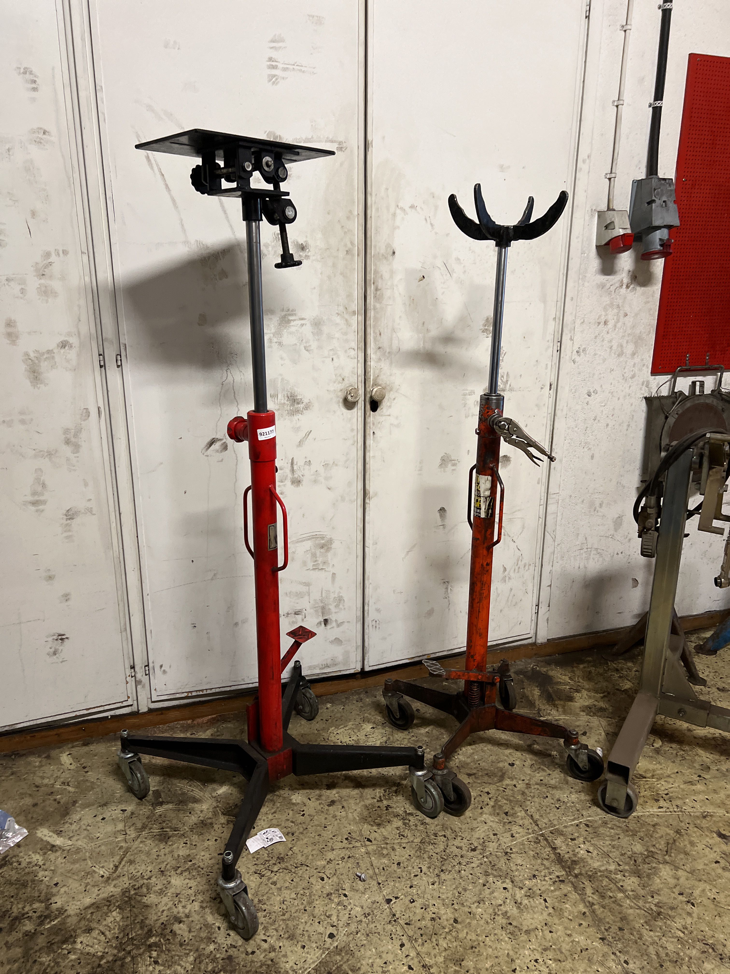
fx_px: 731
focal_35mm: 26
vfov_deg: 67.3
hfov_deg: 53.1
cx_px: 365
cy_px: 487
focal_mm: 5.7
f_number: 1.5
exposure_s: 1/50
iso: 250
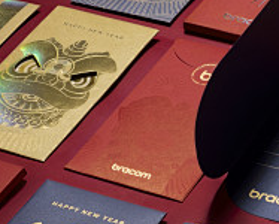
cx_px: 313
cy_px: 138
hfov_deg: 12.2
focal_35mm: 155
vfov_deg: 10.0
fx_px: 1281
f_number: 9
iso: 160
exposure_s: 1/125
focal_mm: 31.5
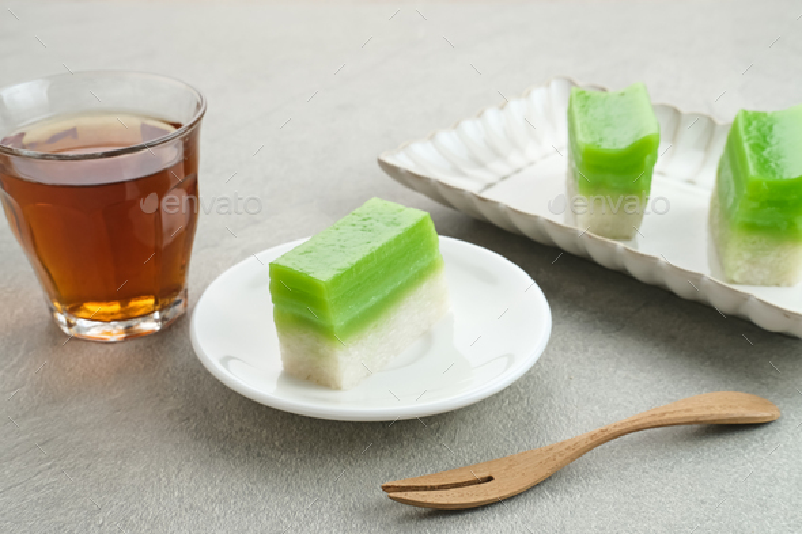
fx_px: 1180
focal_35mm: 53
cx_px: 401
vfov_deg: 25.5
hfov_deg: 37.5
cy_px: 267
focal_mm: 35
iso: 320
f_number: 11
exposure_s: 1/100
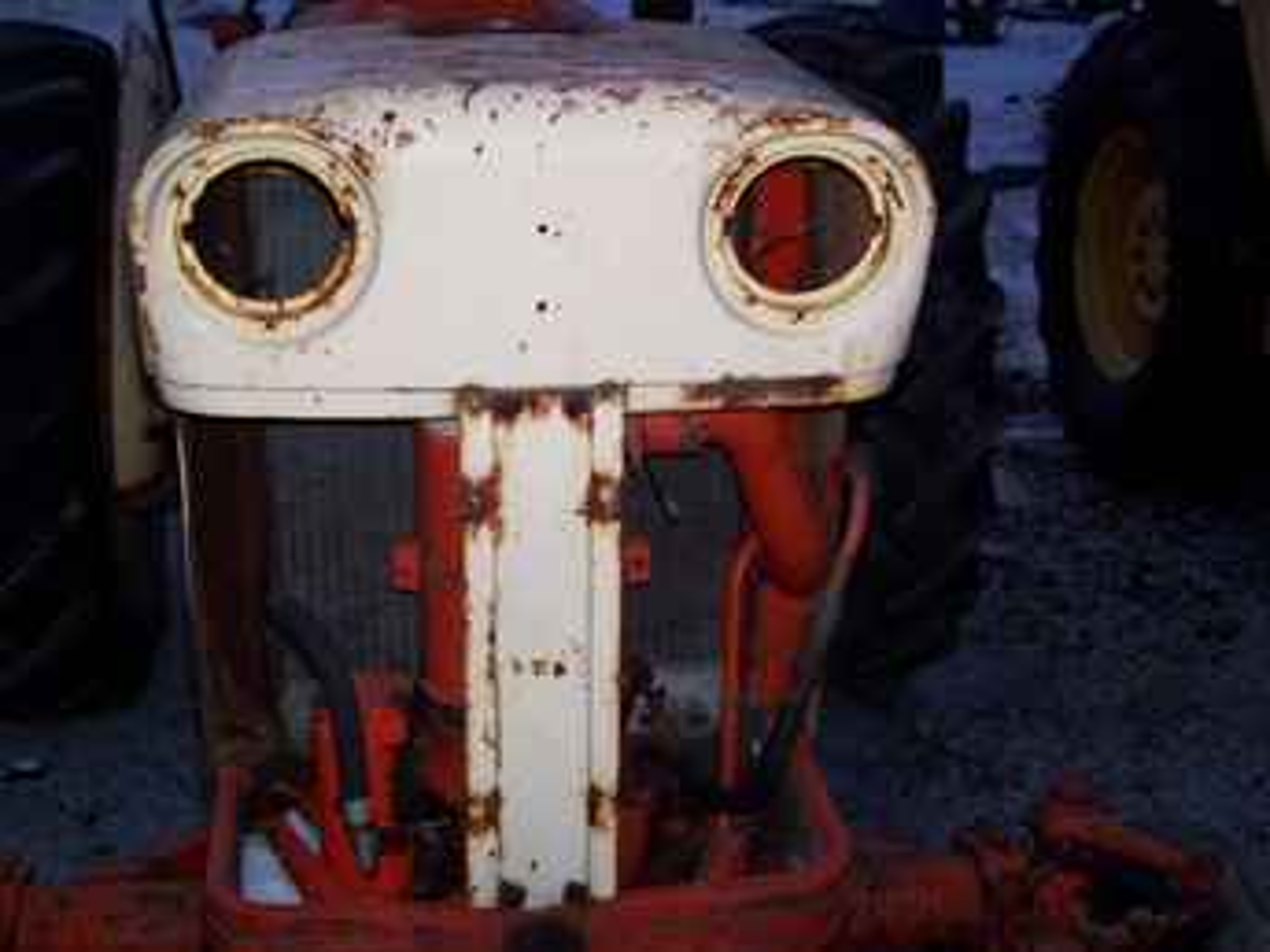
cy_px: 476
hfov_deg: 36.2
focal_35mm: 53
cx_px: 635
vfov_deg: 27.5
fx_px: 1944
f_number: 3.2
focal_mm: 8.7
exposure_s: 1/73.3
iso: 80
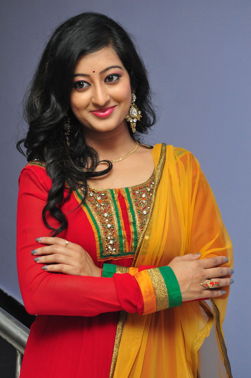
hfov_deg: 14.7
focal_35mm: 93
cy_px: 189
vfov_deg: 21.9
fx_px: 976
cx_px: 126
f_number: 9
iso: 1250
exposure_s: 1/125
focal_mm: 62
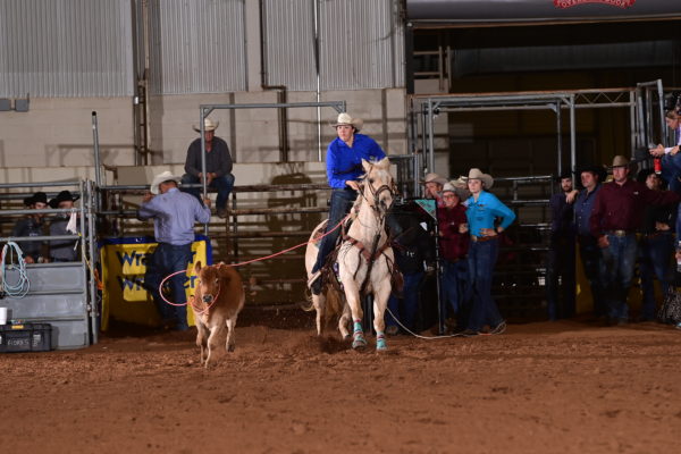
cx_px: 340
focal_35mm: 300
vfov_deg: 4.6
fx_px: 5675
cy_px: 227
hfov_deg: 6.9
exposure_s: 1/250
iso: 500
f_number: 4
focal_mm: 200
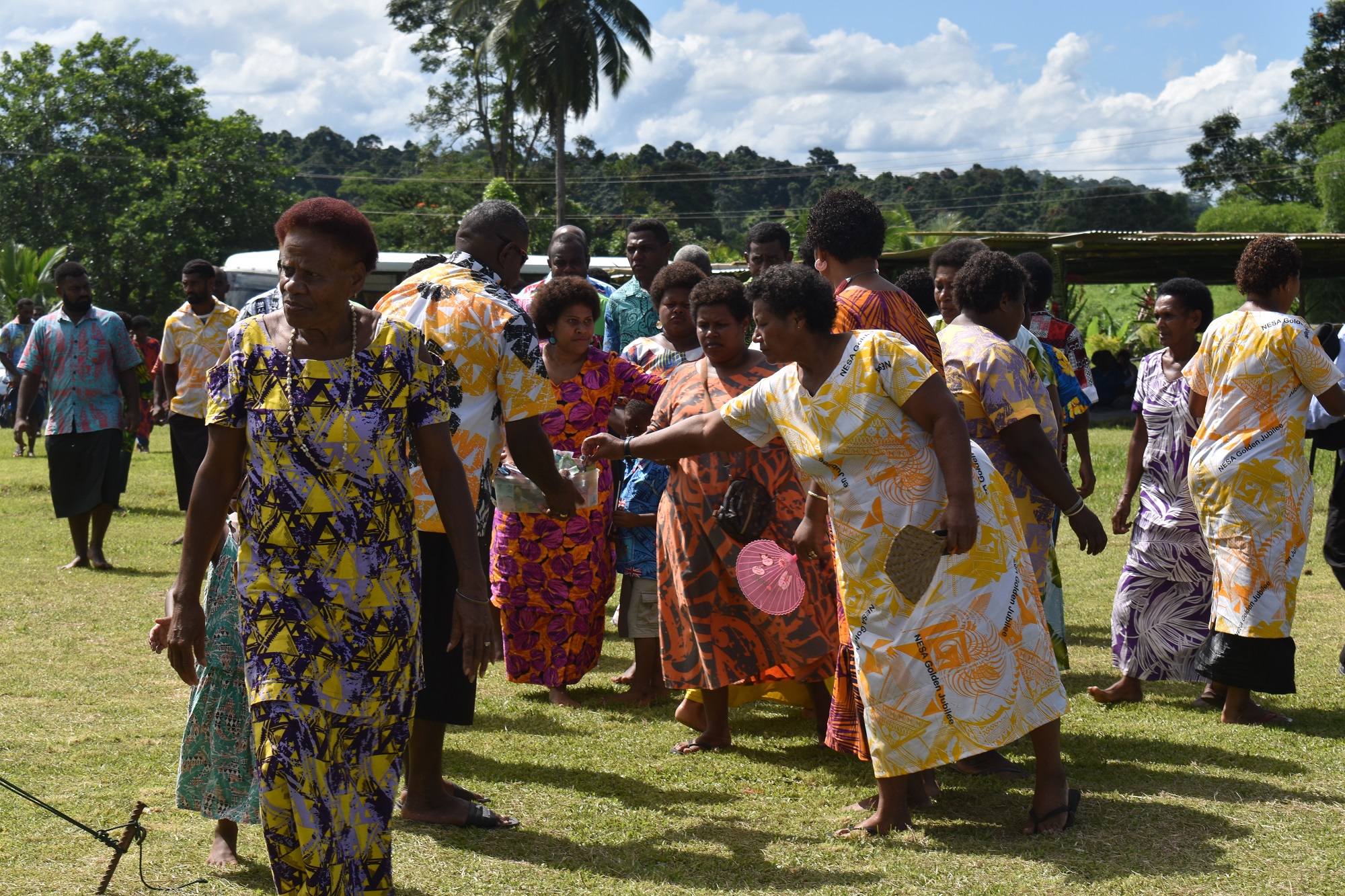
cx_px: 672
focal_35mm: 82
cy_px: 448
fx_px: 3082
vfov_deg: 16.6
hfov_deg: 24.6
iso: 100
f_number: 8
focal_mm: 55
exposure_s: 1/250
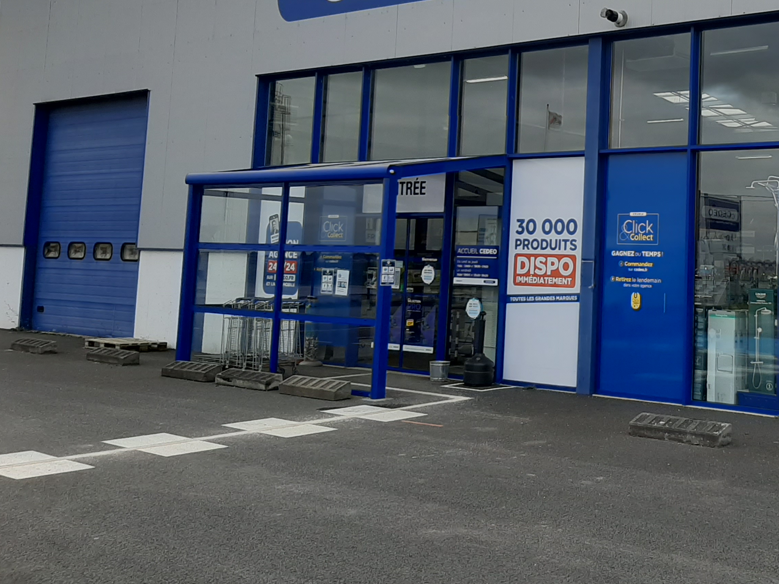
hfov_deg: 39.3
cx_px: 647
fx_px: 1035
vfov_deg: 31.0
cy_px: 143
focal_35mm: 46
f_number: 1.7
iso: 40
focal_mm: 3.93
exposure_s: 1/859
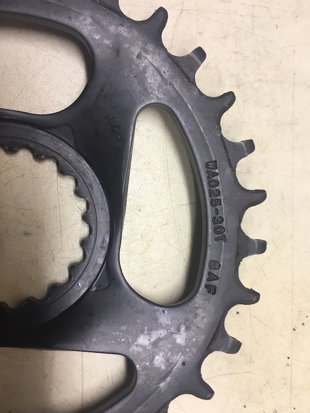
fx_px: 346
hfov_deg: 48.2
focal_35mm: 29
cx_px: 155
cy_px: 206
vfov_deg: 61.7
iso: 50
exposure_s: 1/30
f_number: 2.2
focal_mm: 4.15
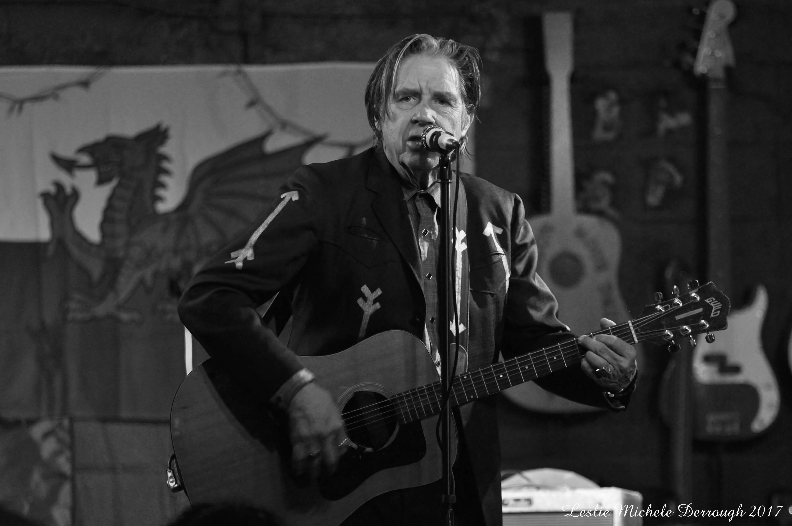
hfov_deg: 9.5
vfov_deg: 6.3
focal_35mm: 218
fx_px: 4779
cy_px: 263
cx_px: 396
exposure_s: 1/40
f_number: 2.8
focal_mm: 145
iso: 1250
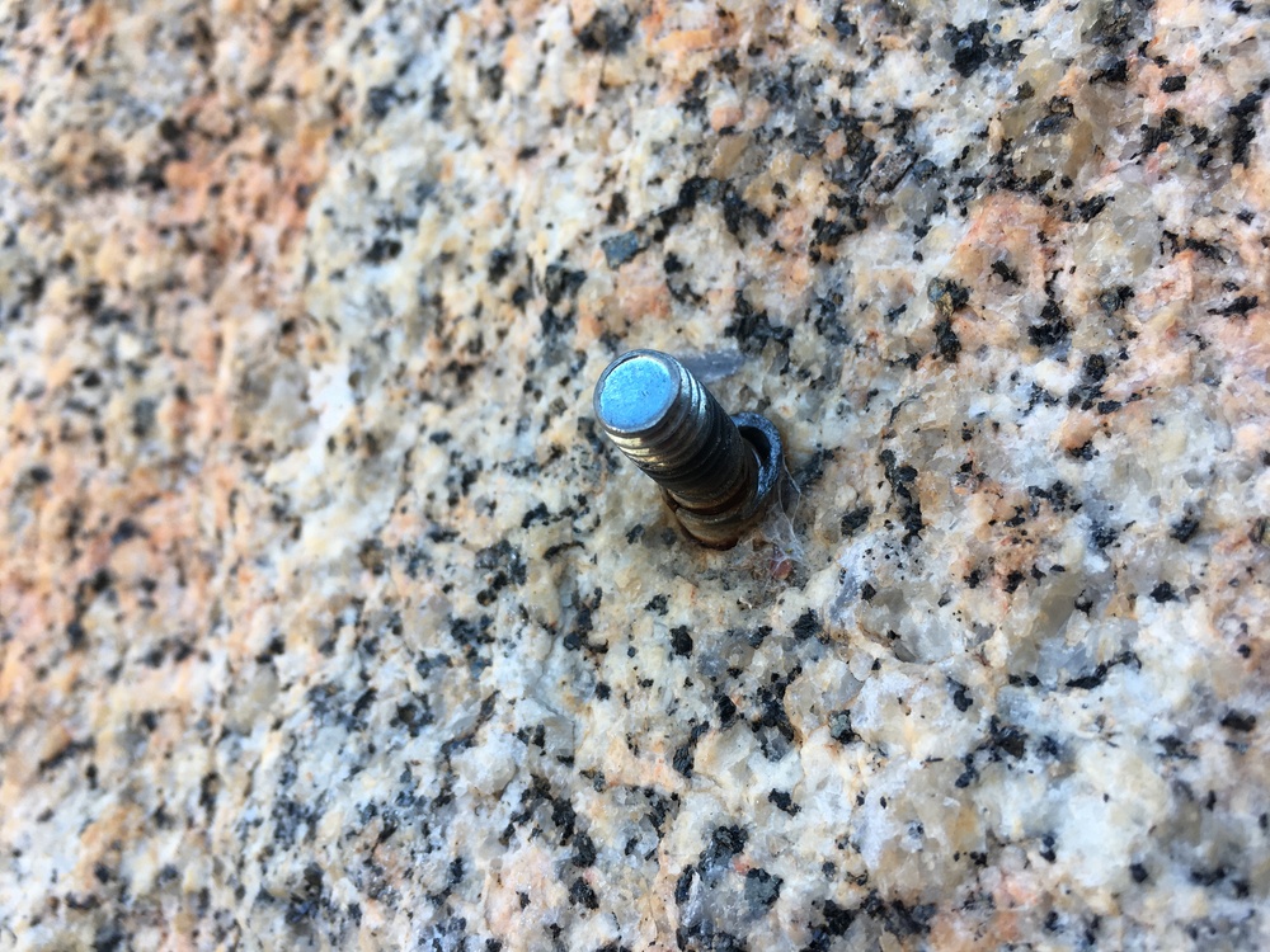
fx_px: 1064
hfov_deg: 61.7
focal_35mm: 29
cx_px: 635
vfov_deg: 48.2
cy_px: 476
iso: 25
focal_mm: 4.15
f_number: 2.2
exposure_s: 1/120
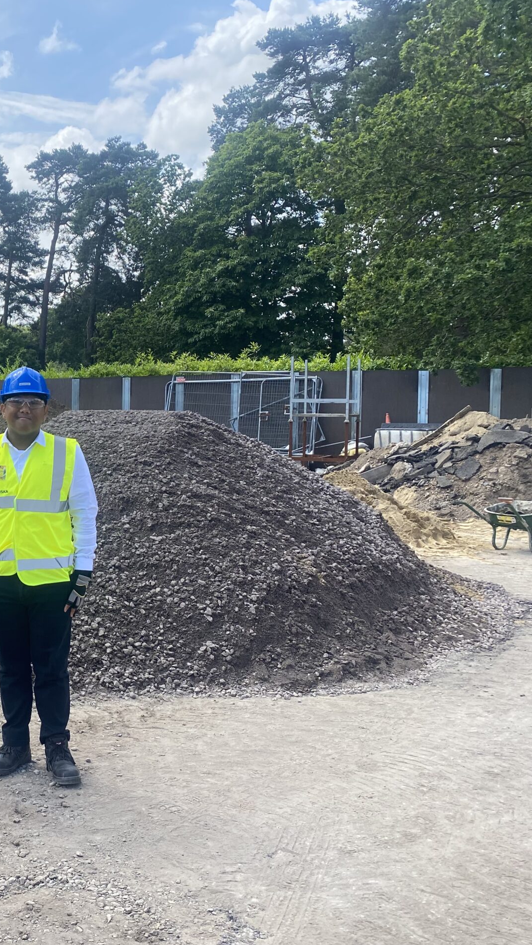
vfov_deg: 52.8
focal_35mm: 38
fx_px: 953
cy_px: 472
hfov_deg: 28.2
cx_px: -63
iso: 32
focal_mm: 4.25
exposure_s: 1/1082
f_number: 1.8
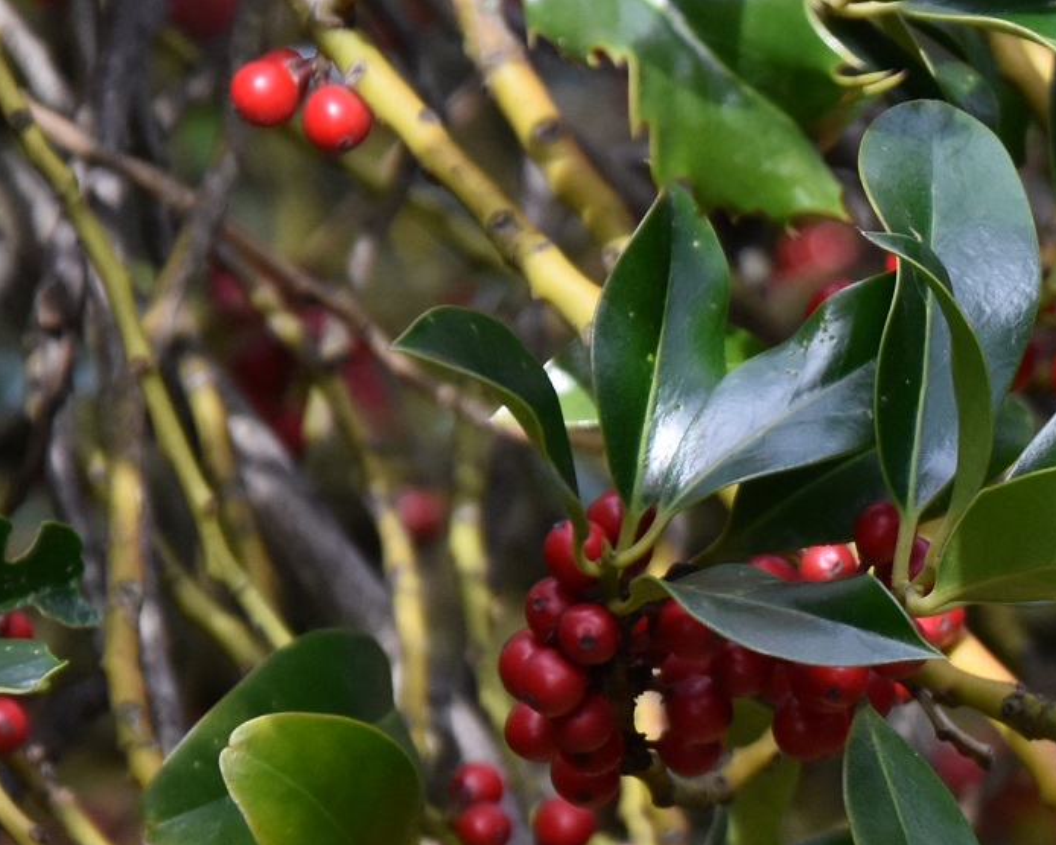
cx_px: 1818
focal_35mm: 438
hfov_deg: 4.4
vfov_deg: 3.5
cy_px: 703
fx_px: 13687
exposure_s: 1/200
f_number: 7.1
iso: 800
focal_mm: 90
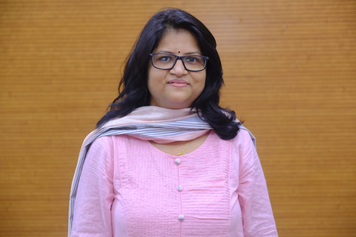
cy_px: 118
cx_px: 178
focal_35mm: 83
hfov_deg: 24.5
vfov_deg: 16.5
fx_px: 821
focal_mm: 55
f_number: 2.8
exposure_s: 1/160
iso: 3200
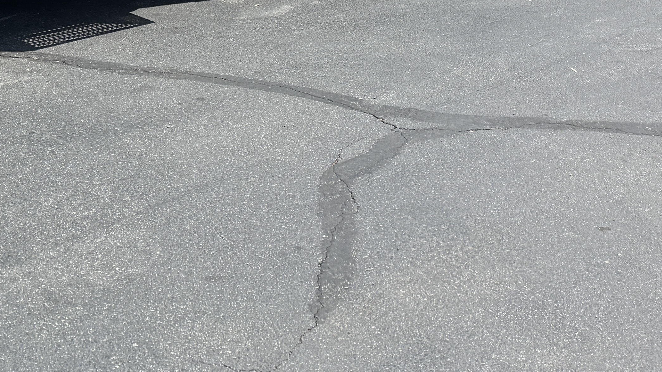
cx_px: 120
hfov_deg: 29.0
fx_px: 1246
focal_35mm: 71
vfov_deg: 15.0
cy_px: -270
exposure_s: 1/3802
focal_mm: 6.76
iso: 80
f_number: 1.78
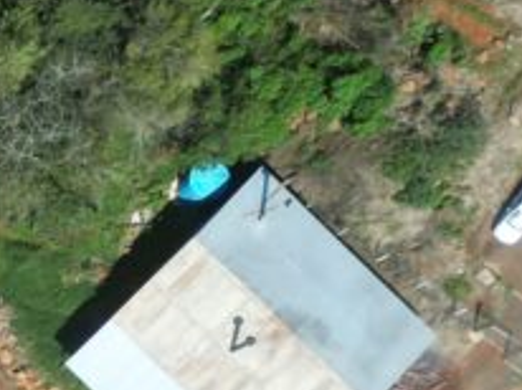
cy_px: 978
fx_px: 2696
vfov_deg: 7.6
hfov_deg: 9.2
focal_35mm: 179
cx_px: -955
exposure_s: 1/2500
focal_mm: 6.72
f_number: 1.7
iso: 140
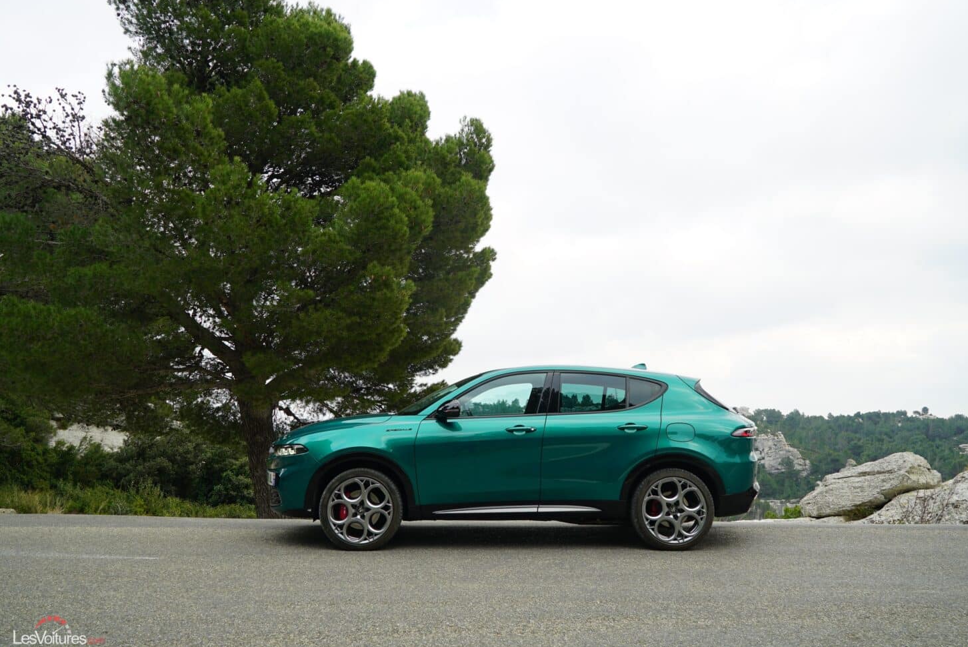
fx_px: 834
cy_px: 328
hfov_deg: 60.3
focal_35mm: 31
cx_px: 489
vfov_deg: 42.4
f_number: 5.6
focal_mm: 30
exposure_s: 1/80
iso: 100
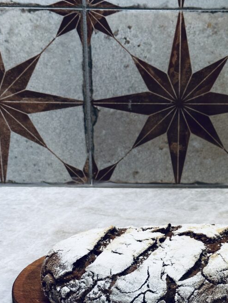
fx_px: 658
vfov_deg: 25.9
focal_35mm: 75
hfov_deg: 19.5
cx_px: 166
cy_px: 194
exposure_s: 1/60
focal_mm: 6.86
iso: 80
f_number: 1.78
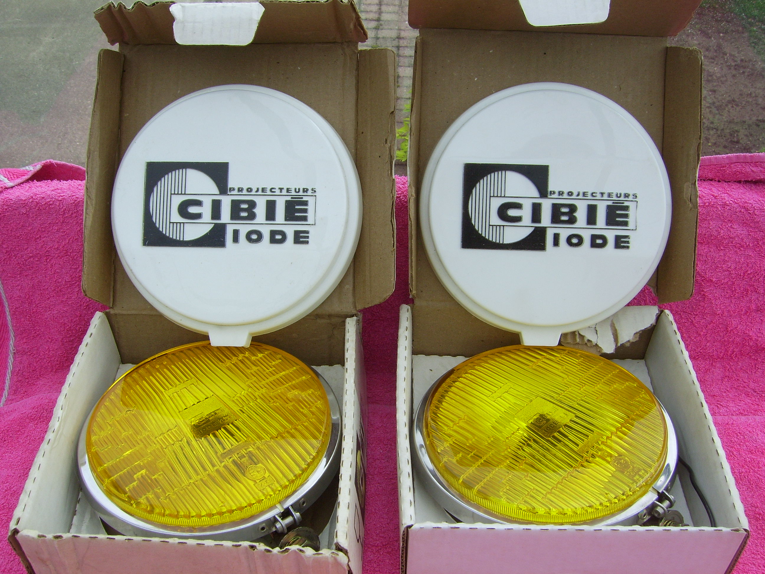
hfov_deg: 49.0
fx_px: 840
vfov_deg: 37.7
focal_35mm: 38
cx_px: 382
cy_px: 287
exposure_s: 1/200
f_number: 6.4
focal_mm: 7.8
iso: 50
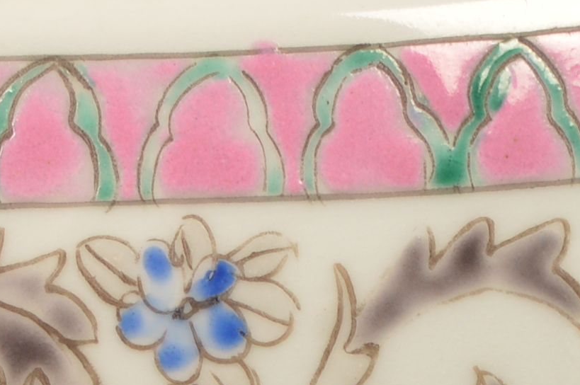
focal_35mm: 342
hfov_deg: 6.0
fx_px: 5498
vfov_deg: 3.9
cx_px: -97
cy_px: 972
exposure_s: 1/160
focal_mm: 31
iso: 100
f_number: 5.6
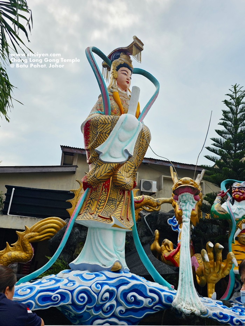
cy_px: 163
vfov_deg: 73.9
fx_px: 217
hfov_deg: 58.9
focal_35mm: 23
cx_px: 122
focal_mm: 6.3
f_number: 1.7
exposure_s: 1/1794
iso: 10
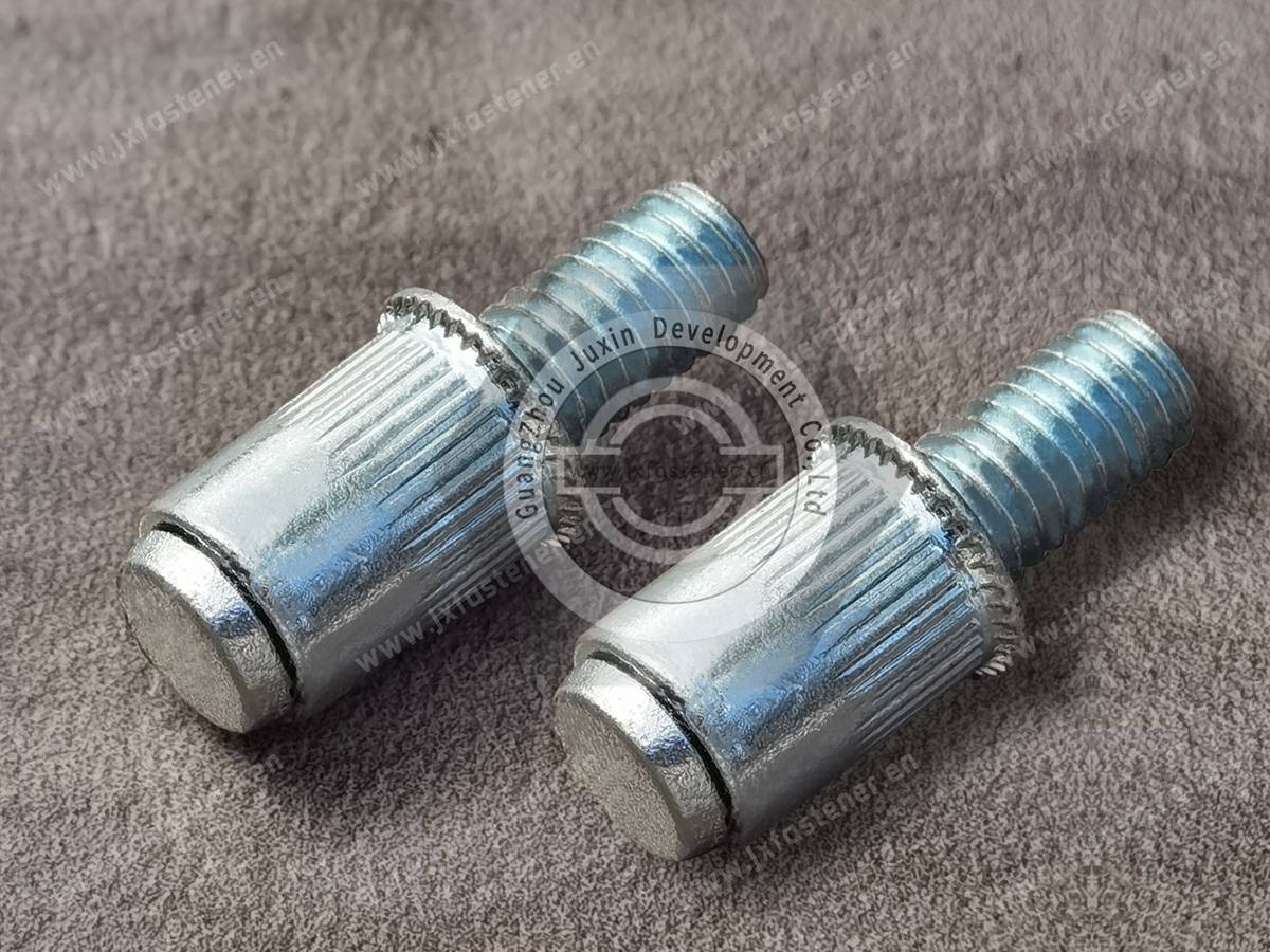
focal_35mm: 135
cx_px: 635
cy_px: 476
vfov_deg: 11.0
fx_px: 4953
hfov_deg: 14.6
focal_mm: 6.71
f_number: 1.9
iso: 50
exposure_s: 1/2336
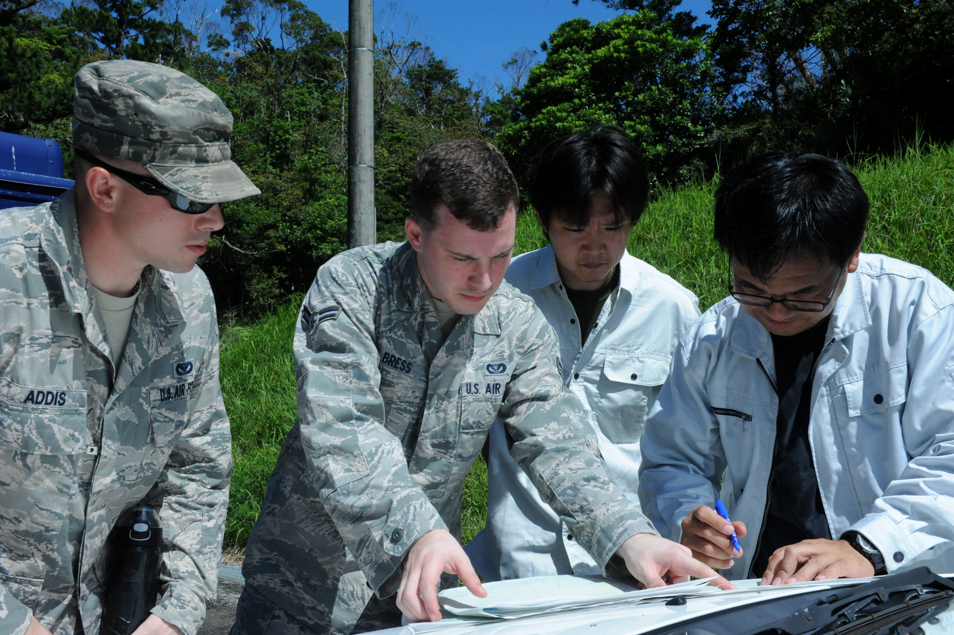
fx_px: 1006
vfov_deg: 35.0
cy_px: 318
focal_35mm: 38
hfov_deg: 50.7
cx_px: 477
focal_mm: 38
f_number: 22
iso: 2500
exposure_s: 1/1000
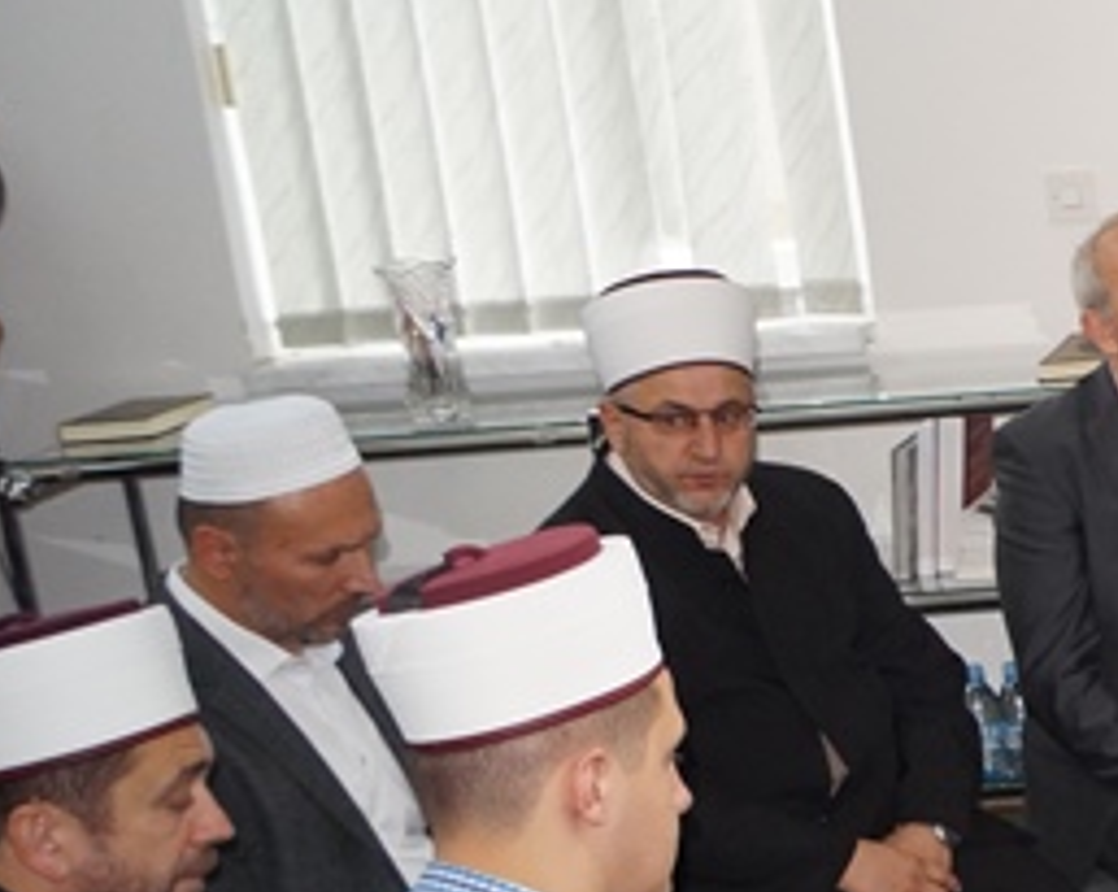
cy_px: 670
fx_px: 3338
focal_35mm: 101
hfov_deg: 15.5
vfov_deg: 15.2
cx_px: 2179
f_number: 4
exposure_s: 1/160
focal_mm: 18
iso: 640
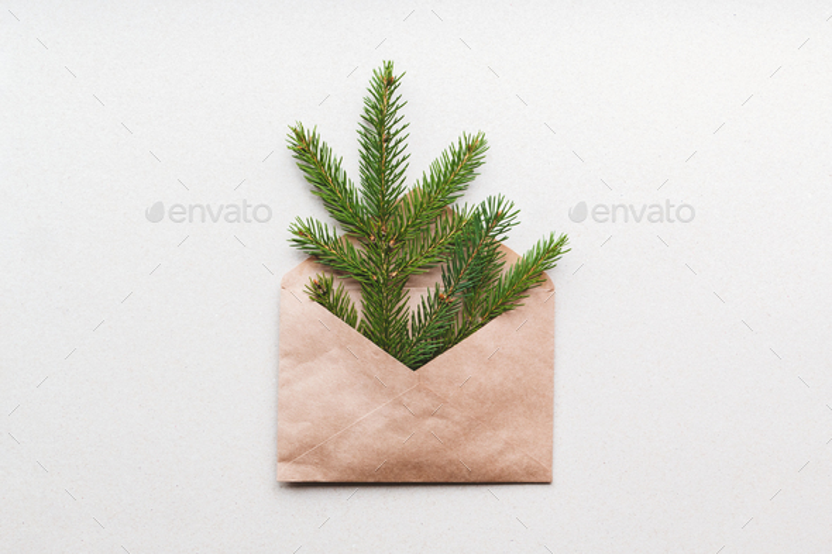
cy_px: 277
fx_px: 1317
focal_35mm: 57
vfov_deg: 23.8
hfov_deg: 35.1
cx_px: 416
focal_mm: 20.62
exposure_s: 1/1.25
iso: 200
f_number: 5
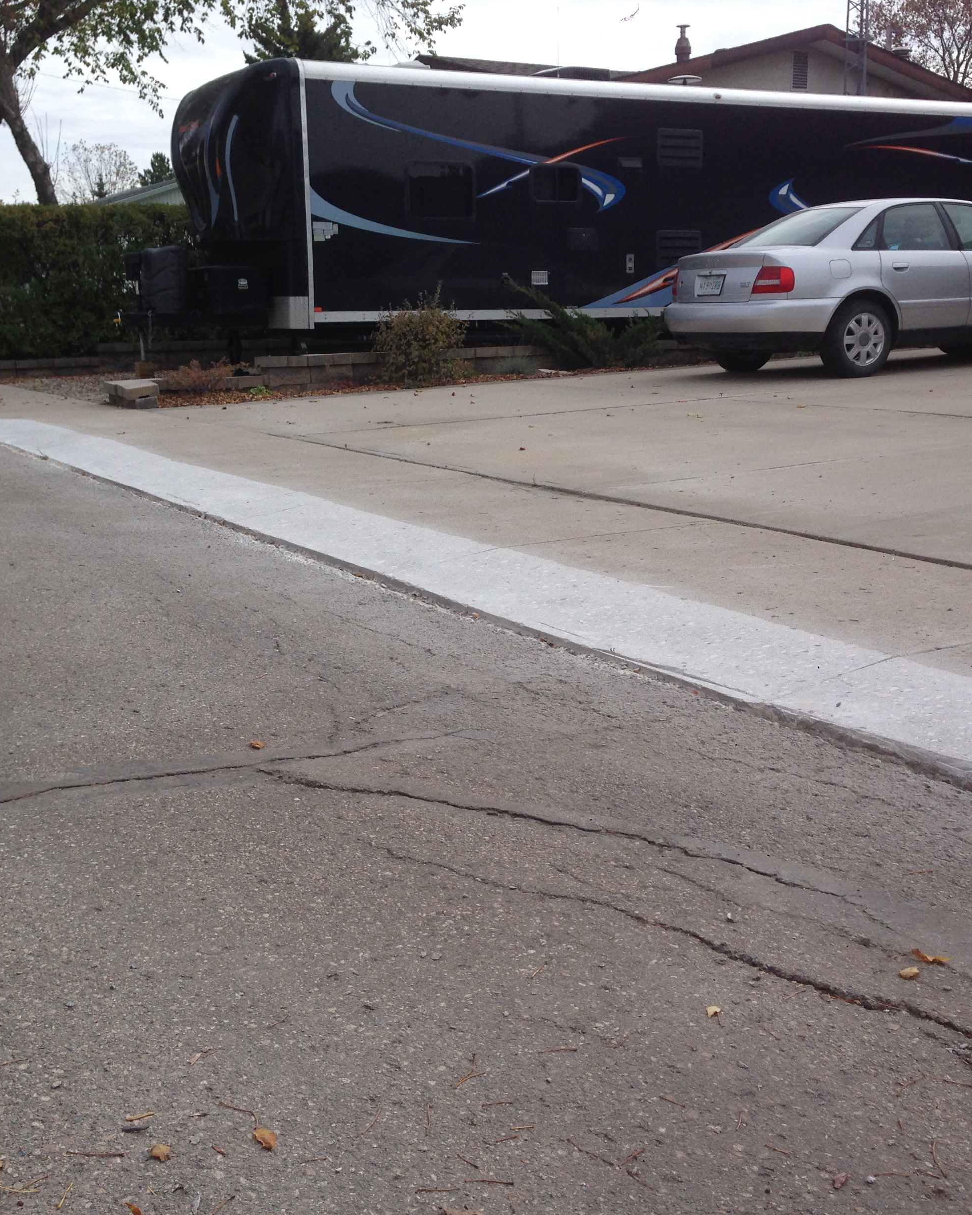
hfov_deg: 34.9
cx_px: 472
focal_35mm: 43
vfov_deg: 42.9
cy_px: 608
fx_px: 1546
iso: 50
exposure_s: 1/1290
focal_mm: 4.12
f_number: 2.4
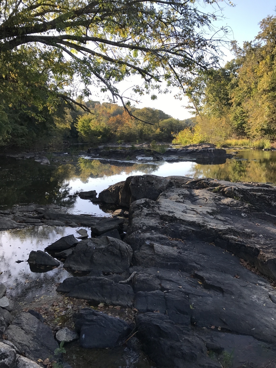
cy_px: 184
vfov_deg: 63.4
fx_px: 298
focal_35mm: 28
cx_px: 138
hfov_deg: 49.7
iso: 20
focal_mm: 3.99
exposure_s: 1/567
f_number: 1.8
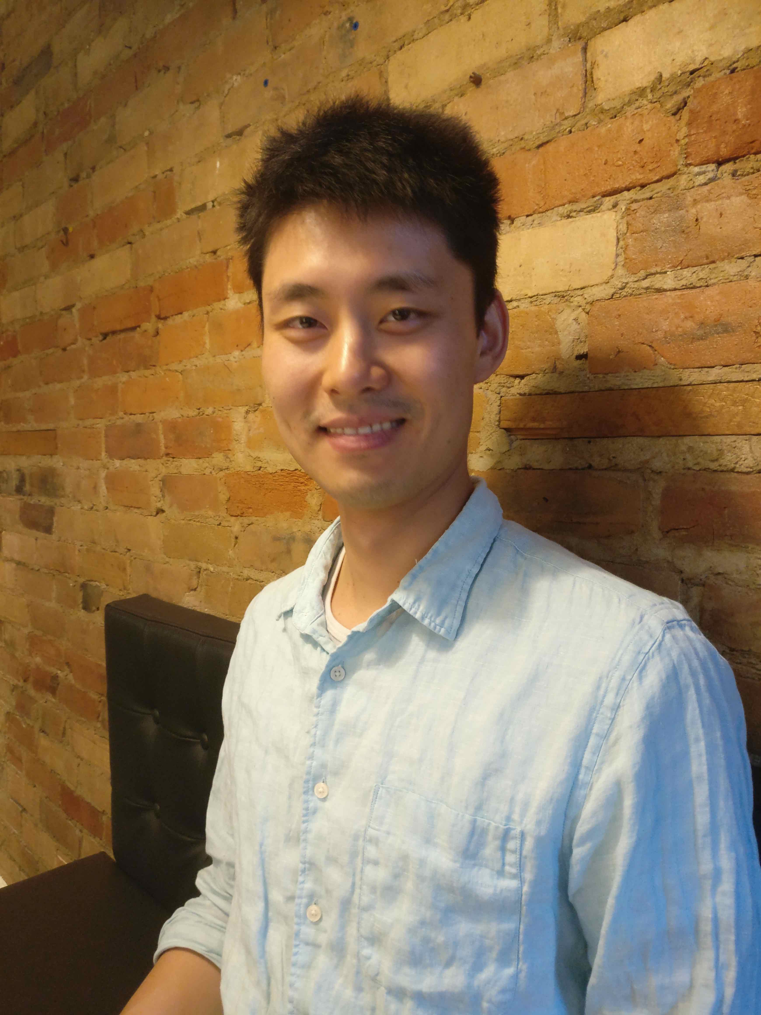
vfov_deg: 63.4
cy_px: 508
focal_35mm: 28
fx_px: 821
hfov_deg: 49.7
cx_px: 380
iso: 1600
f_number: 2
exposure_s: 1/17
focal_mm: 4.26
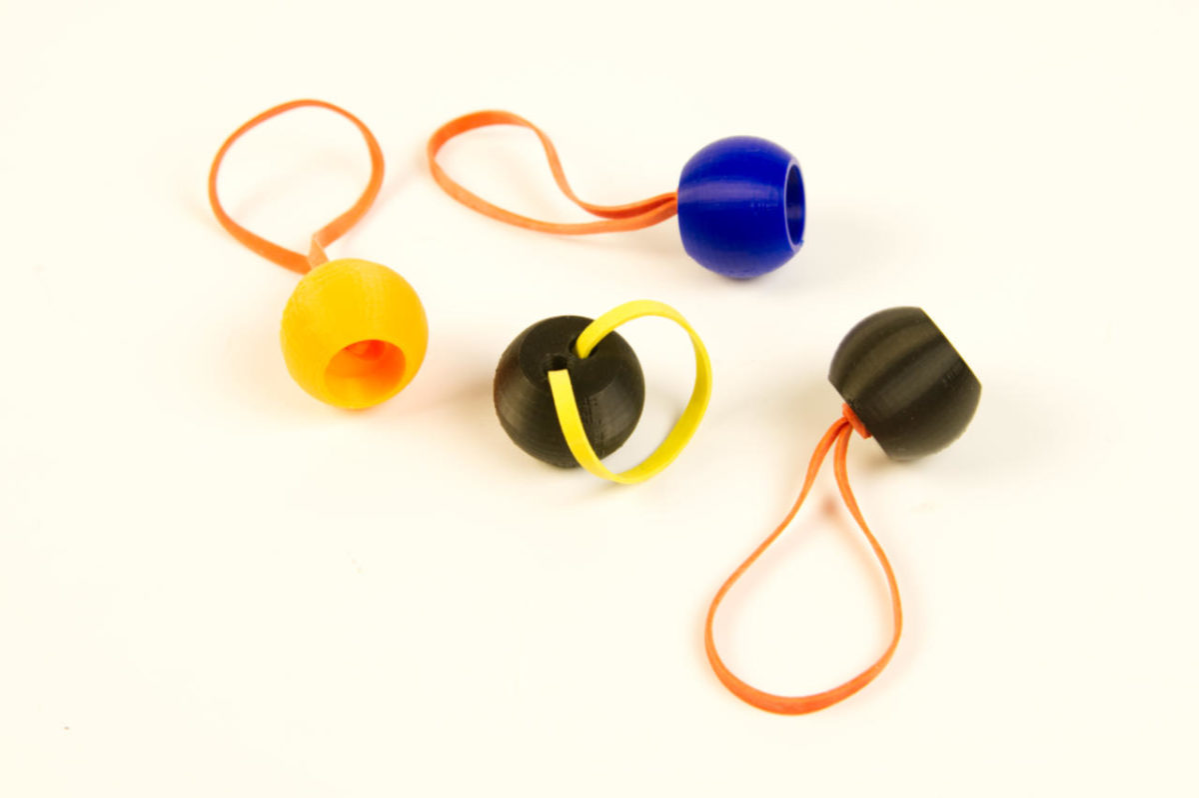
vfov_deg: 20.6
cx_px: 600
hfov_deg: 30.5
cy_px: 399
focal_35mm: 66
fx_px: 2196
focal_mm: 44
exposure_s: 1/30
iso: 200
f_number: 6.3
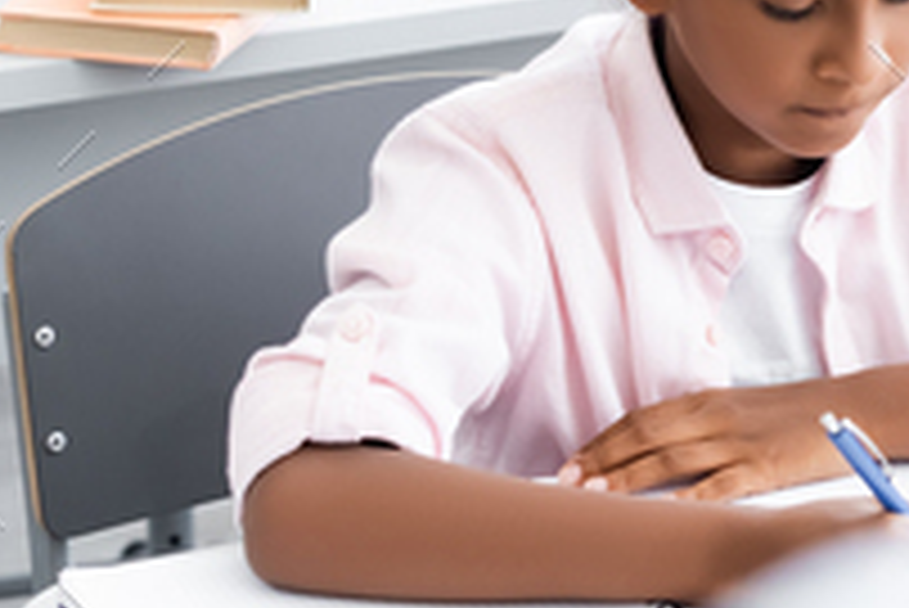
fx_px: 3689
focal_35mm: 146
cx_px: 1179
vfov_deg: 9.3
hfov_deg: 13.5
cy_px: -90
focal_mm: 50
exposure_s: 1/200
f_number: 4
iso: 200
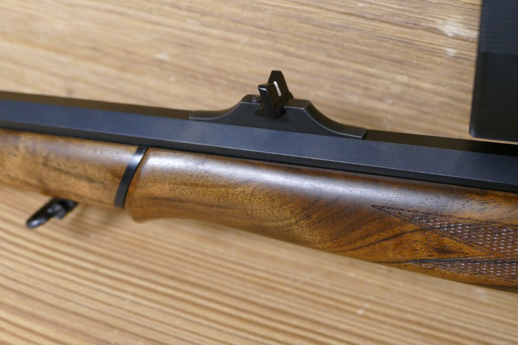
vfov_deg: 26.5
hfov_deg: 38.9
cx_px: 259
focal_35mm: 51
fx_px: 734
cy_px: 172
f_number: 3.4
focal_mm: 18.77
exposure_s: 1/60
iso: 1600
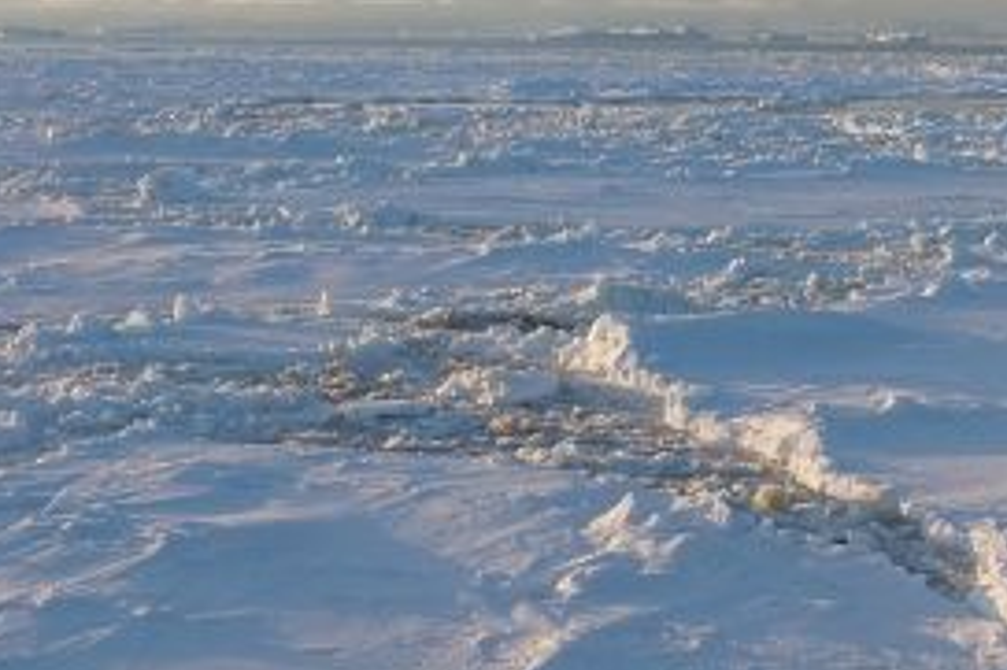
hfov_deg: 19.2
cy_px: 270
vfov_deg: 13.0
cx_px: 881
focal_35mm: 105
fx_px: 2931
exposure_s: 1/320
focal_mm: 19
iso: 200
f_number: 8
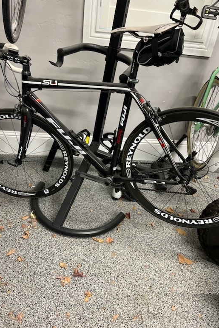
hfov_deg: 46.4
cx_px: 102
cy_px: 161
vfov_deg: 65.5
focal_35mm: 28
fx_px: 256
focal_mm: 5.7
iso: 250
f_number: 1.5
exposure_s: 1/60
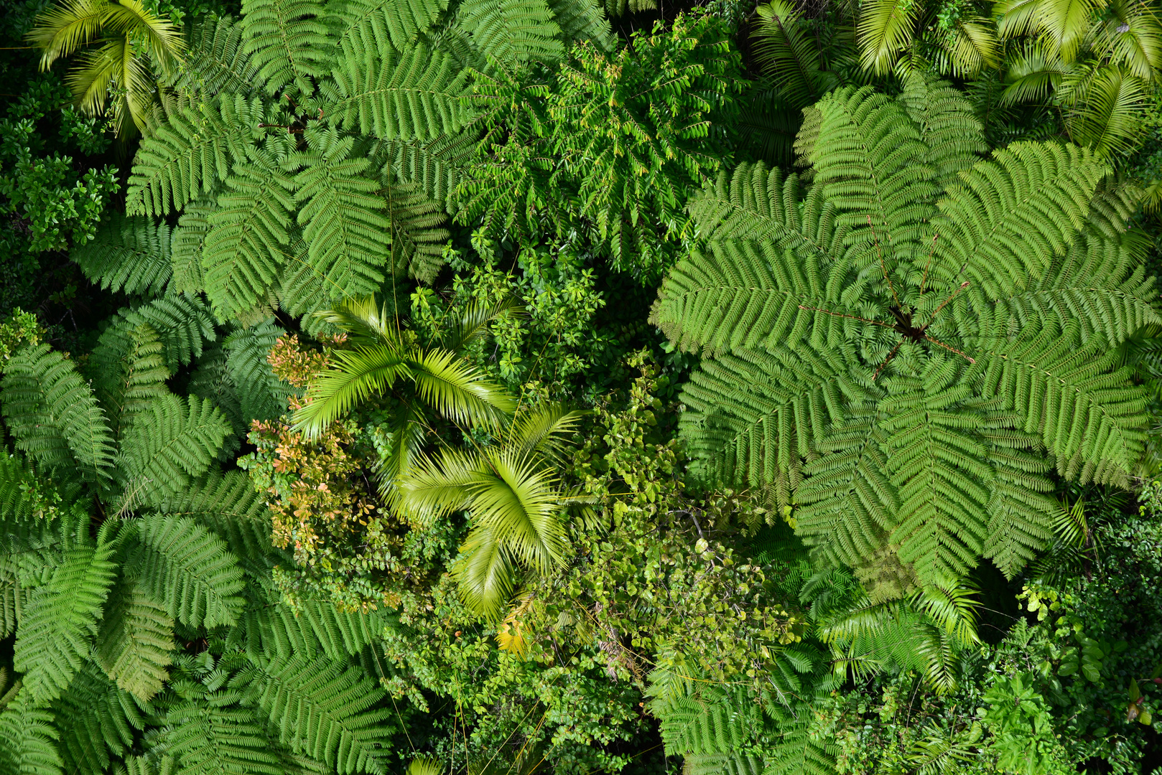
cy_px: 388
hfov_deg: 28.8
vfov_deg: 19.5
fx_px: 2260
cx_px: 581
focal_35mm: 70
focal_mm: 70
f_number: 8
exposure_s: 1/640
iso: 200
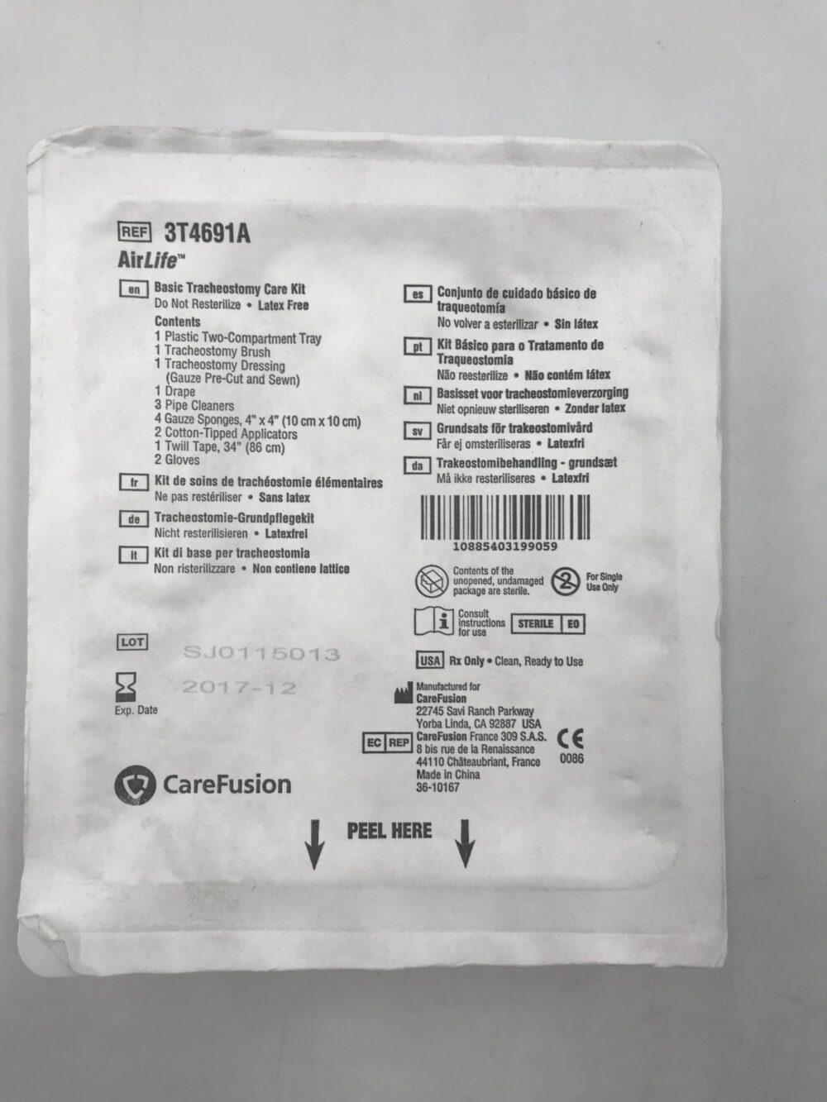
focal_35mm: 28
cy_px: 551
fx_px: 892
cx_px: 414
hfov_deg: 49.8
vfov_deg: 63.4
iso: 20
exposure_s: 1/120
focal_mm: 3.99
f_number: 1.8
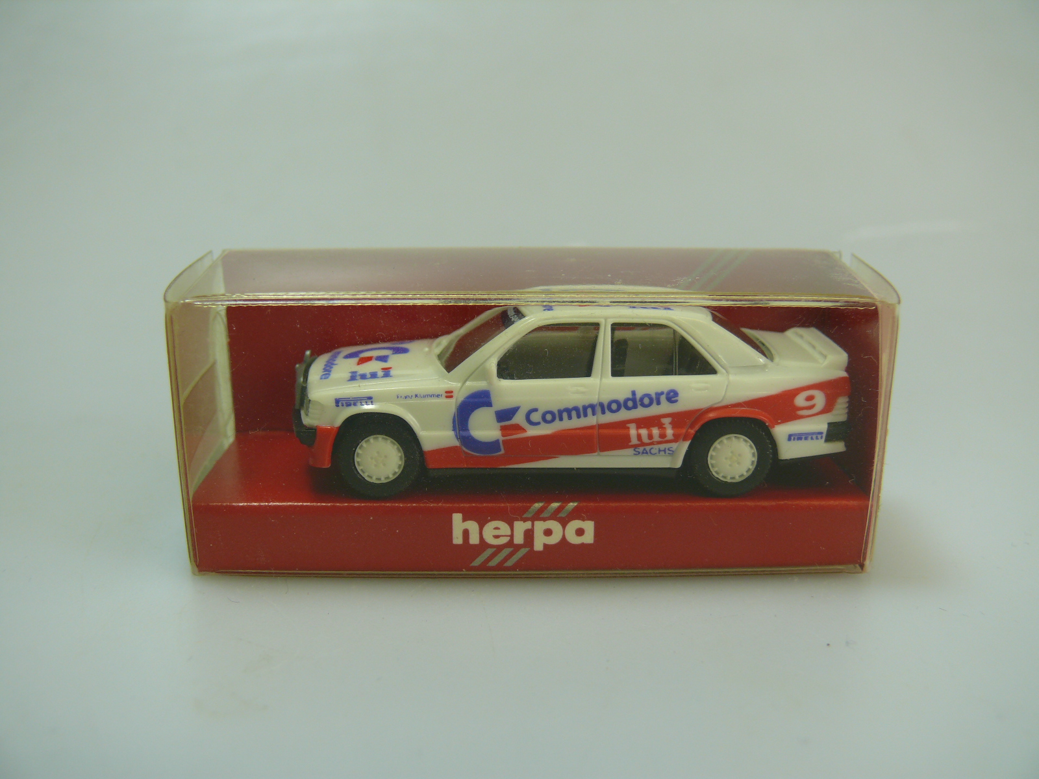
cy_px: 390
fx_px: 1141
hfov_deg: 49.0
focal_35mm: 38
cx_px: 520
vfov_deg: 37.7
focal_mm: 7.9
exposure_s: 1/100
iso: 100
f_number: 3.6
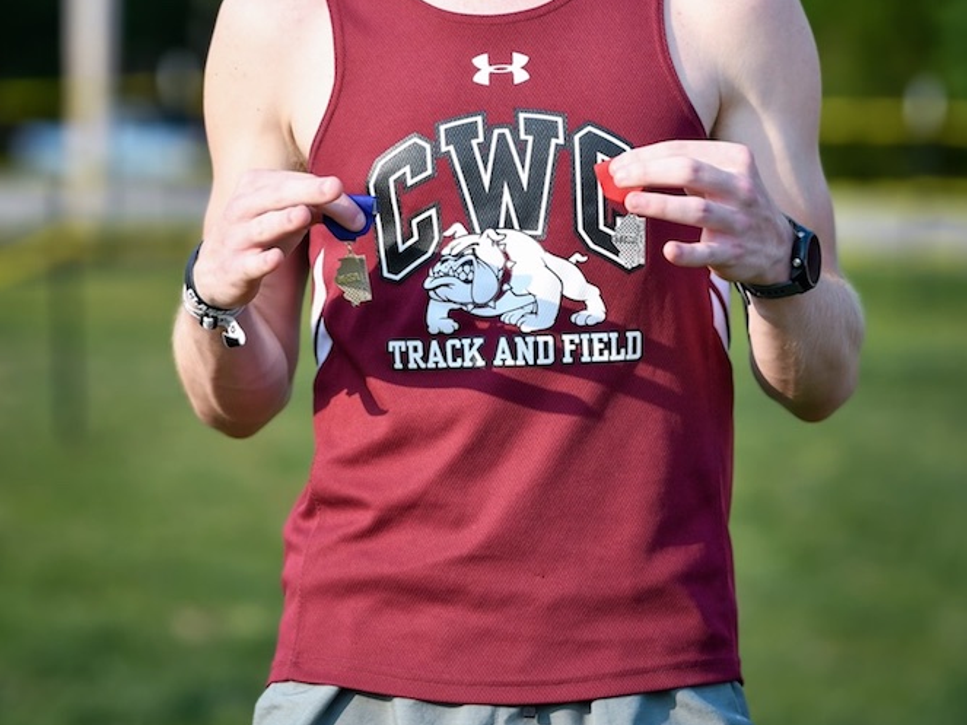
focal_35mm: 261
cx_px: 485
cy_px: 41
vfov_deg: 5.7
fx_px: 7290
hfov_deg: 7.6
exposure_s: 1/4000
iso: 450
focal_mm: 120
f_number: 2.8
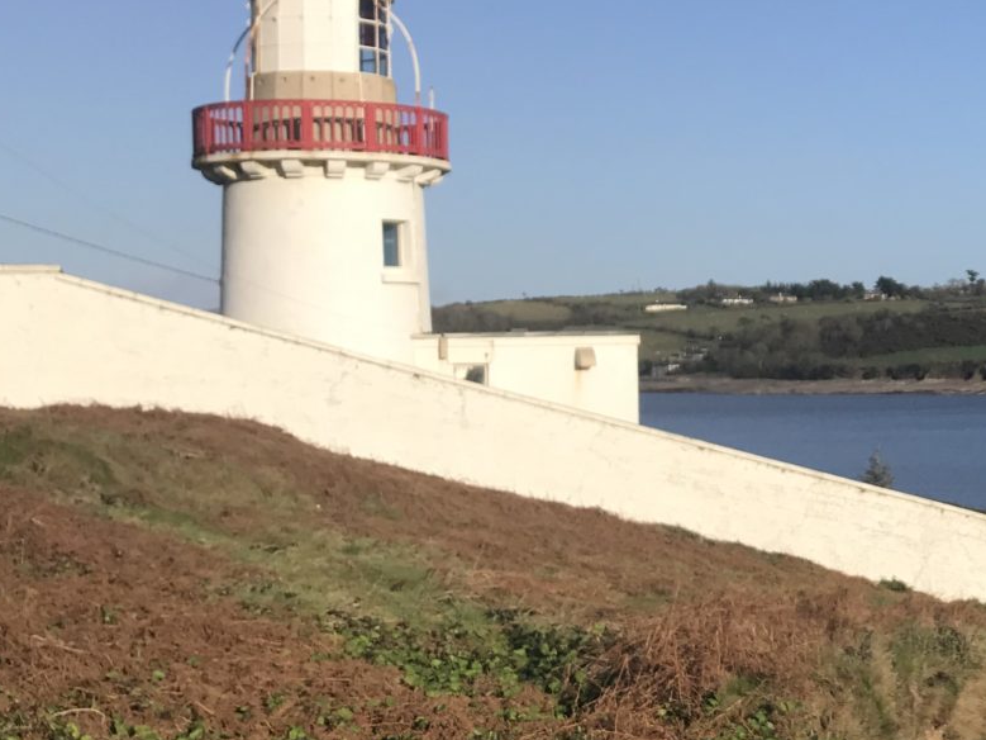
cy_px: 381
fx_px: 1965
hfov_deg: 26.3
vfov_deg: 21.3
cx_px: 1040
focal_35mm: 69
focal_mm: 3.99
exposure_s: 1/2907
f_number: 1.8
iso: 20
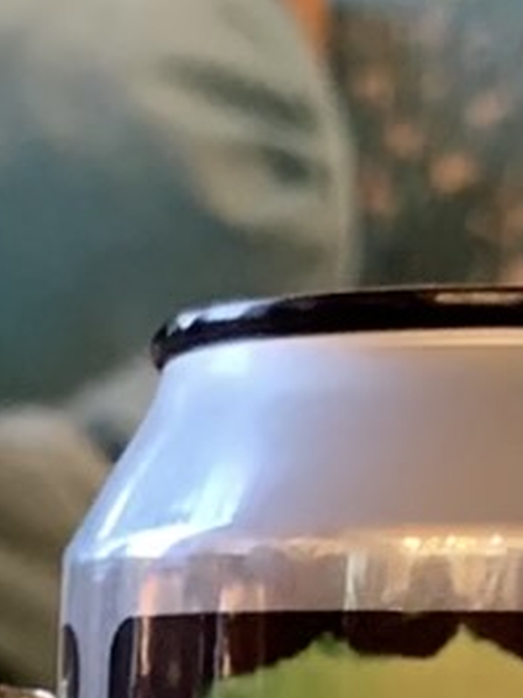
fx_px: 2961
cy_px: 1689
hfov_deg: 10.0
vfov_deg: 11.2
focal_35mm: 147
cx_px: -95
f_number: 1.8
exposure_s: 1/40
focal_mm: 4.25
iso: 200
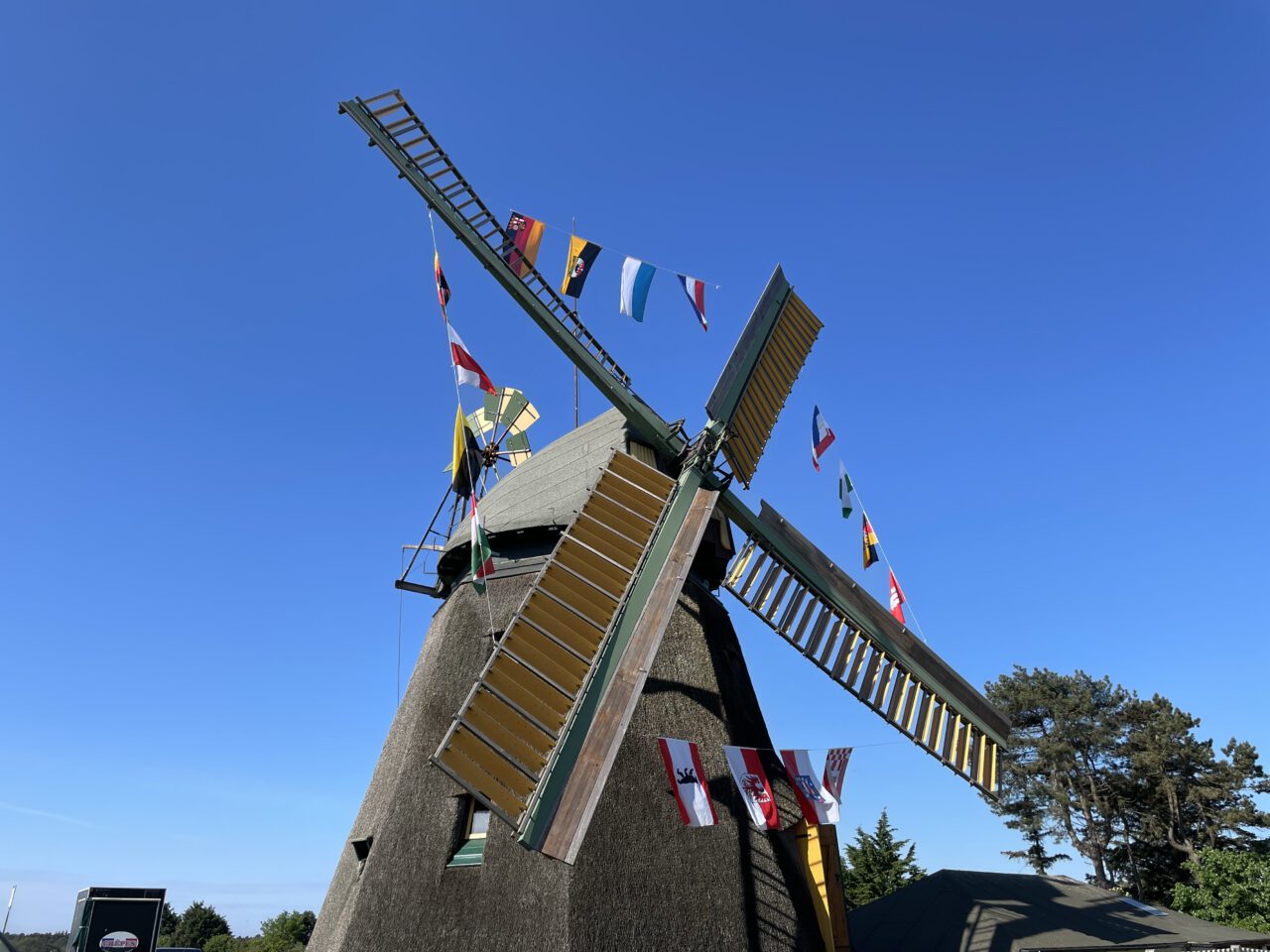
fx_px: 954
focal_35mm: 26
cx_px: 635
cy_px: 476
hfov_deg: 67.3
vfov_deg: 53.1
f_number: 1.6
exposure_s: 1/2747
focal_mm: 4.2
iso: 32
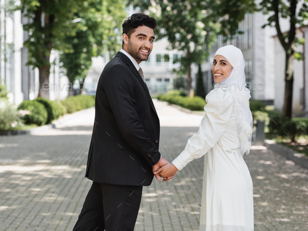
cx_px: 147
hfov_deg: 21.8
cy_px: 114
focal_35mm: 90
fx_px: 801
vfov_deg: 16.4
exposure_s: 1/1250
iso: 320
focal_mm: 82
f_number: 3.5
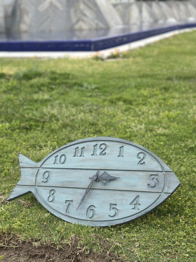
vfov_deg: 39.7
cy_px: 131
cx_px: 98
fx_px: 362
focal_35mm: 48
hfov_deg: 30.3
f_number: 1.78
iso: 100
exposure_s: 1/2469
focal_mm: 6.86
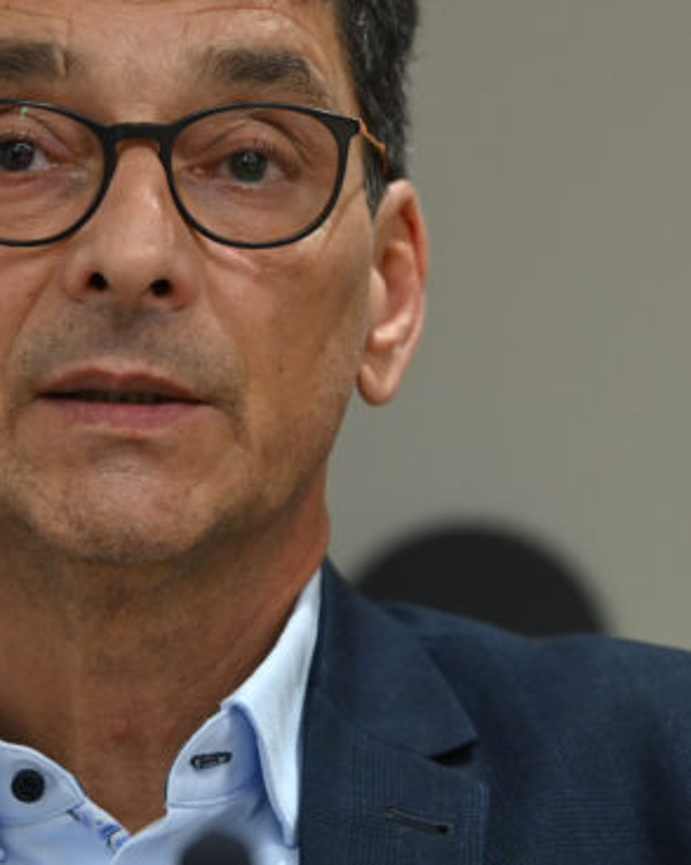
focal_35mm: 459
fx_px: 11743
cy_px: 288
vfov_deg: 4.2
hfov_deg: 3.4
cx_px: 146
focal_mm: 200
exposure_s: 1/200
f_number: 4
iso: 2000
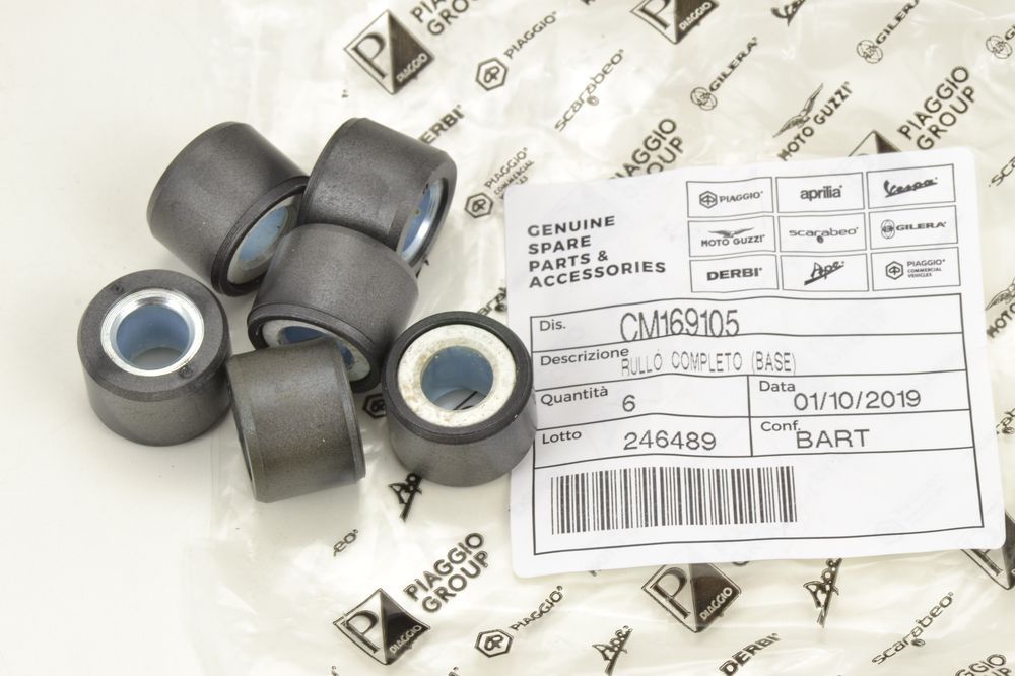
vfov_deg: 10.2
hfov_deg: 15.2
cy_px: 338
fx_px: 3805
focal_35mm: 135
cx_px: 508
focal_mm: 90
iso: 100
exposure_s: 1/1.3
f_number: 22
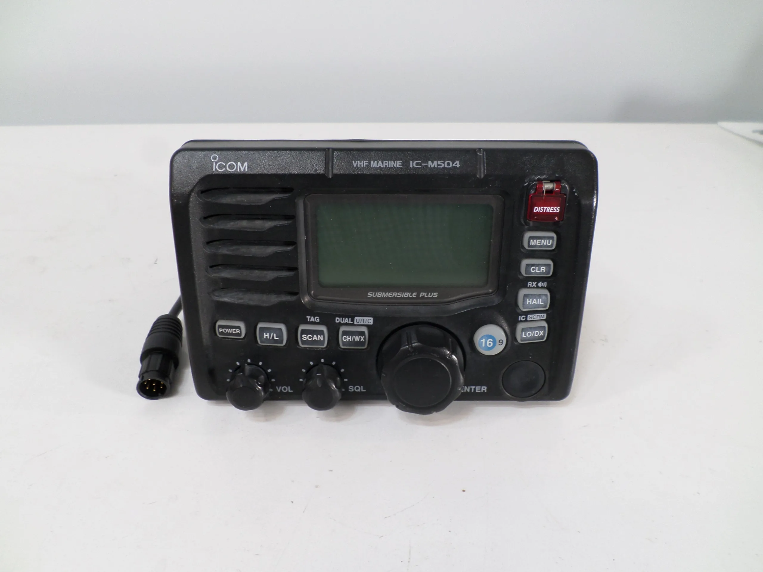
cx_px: 382
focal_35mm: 25
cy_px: 286
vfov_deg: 54.9
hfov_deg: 69.4
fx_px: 551
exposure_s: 1/30
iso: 80
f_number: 2.5
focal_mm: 4.5
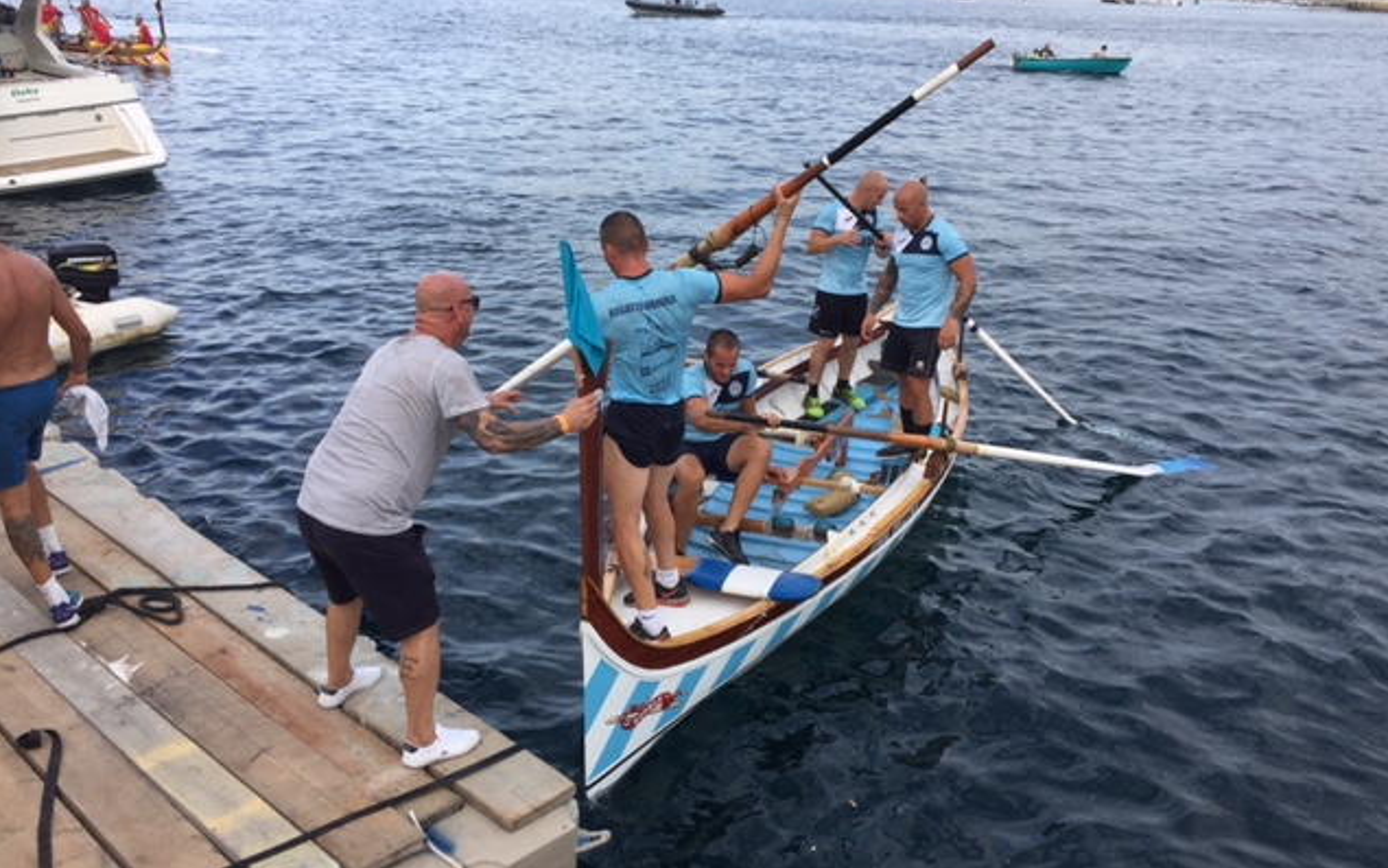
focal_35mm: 31
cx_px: 695
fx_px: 1173
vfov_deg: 40.6
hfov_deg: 61.2
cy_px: 433
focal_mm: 4.15
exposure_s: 1/608
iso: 32
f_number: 2.2
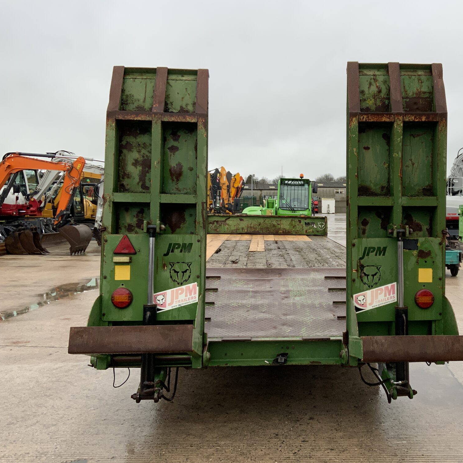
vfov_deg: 47.2
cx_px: 308
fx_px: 530
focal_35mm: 35
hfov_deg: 46.5
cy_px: 227
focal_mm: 3
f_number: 1.8
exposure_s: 1/176
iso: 16
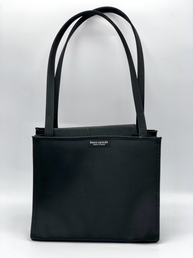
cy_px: 129
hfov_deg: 25.7
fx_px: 424
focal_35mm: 57
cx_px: 96
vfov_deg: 33.8
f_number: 2.8
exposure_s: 1/120
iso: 40
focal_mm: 6.6
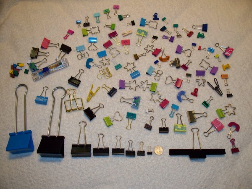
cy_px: 94
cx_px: 126
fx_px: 262
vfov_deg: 39.7
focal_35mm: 36
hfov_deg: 51.4
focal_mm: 7.54
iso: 200
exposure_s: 1/50
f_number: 2.8
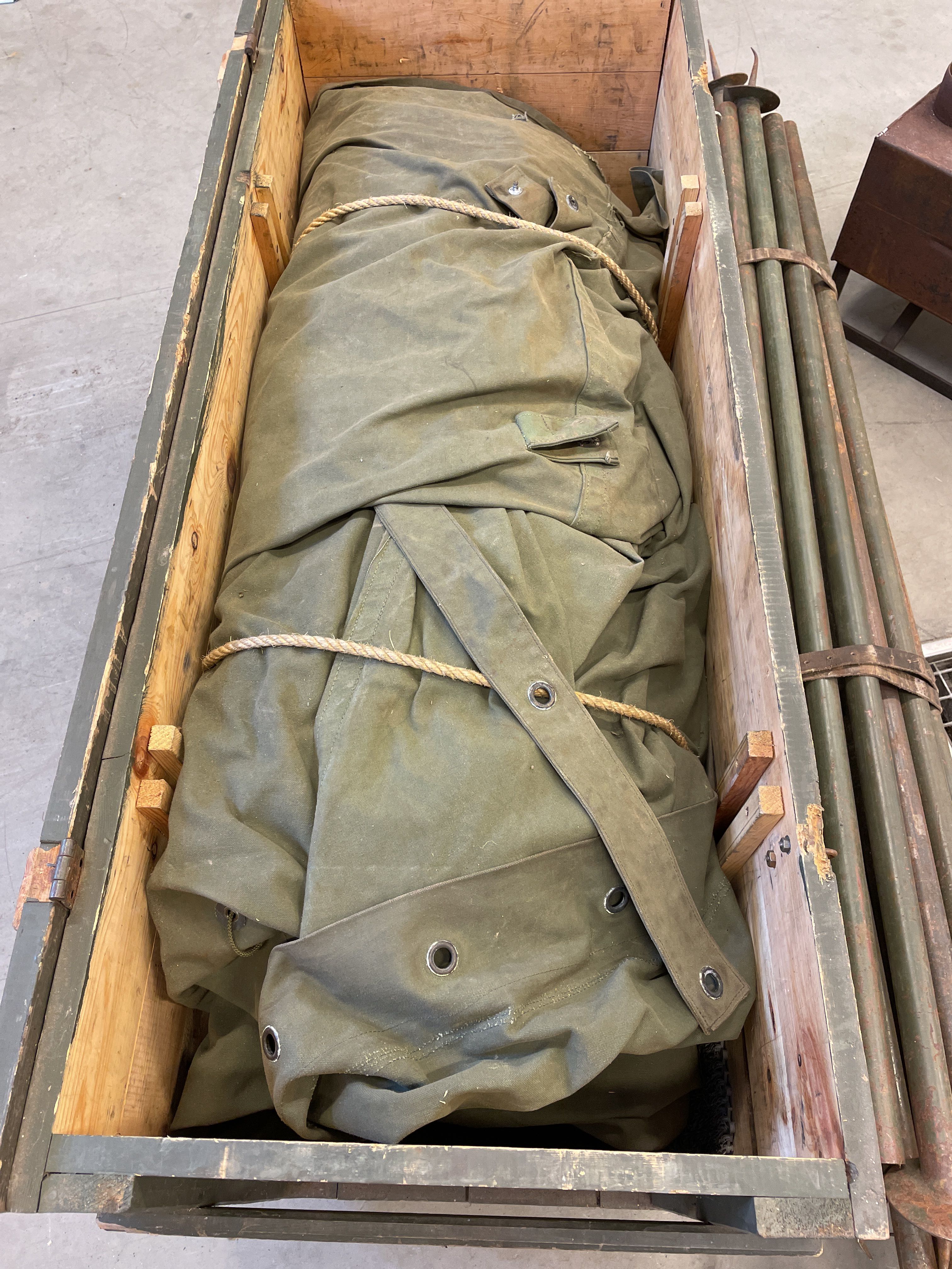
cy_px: 634
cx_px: 476
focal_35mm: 26
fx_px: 953
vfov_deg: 67.3
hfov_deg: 53.1
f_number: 1.6
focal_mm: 4.2
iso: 125
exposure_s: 1/50
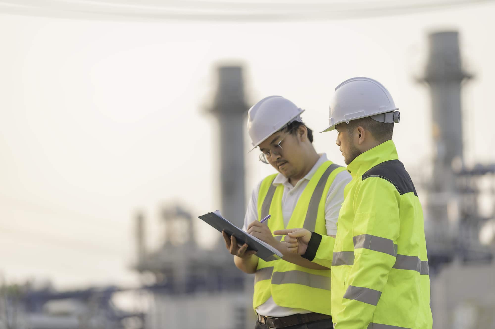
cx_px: 248
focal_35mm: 150
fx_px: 2061
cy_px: 164
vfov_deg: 9.1
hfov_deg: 13.7
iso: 100
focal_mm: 150
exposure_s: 1/200
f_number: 2.8
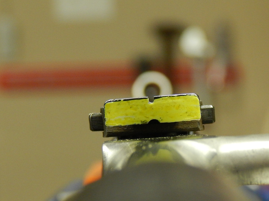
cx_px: 166
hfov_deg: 10.3
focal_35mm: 192
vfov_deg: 7.7
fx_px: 1492
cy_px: 144
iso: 400
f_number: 4.8
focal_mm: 23.4
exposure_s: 1/15
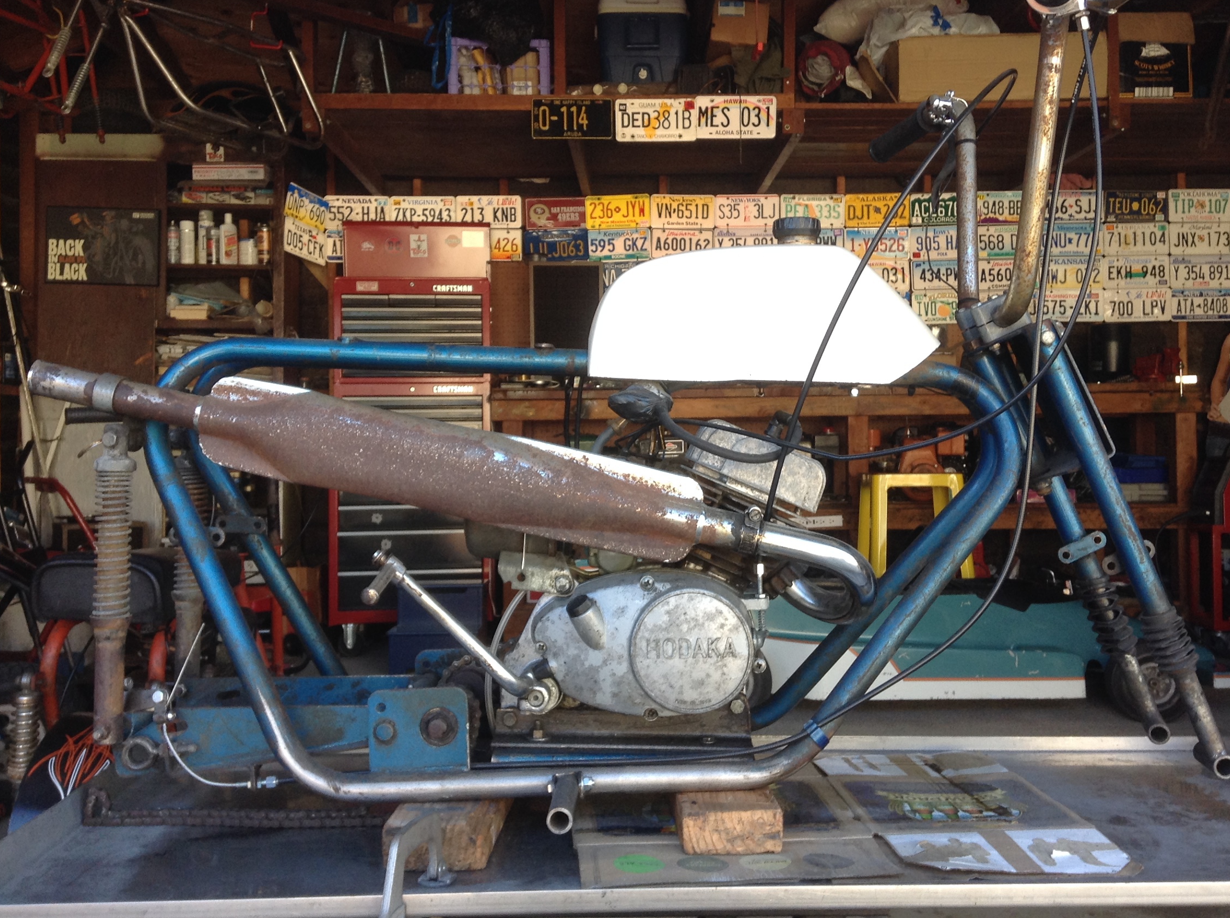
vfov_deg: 37.6
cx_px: 633
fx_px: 1348
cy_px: 419
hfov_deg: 49.0
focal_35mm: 38
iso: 32
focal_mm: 3.3
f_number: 2.4
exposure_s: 1/60
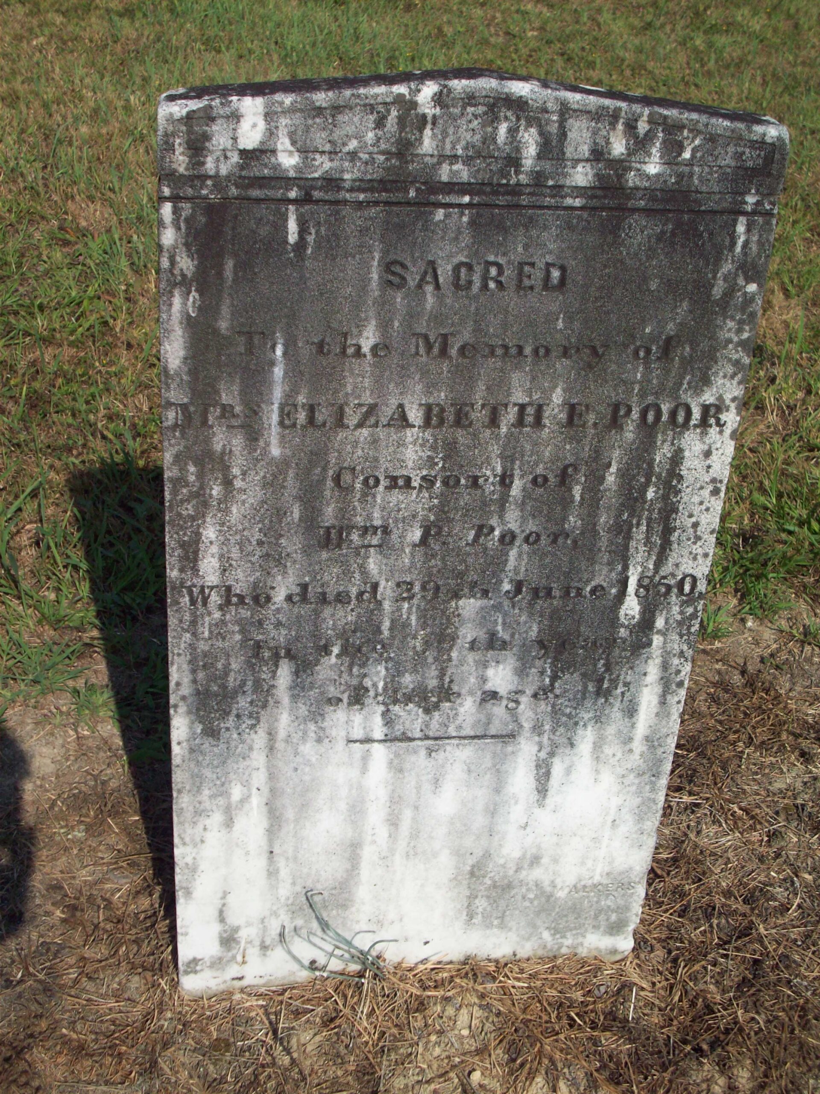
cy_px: 547
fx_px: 1453
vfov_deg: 41.2
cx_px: 410
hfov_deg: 31.5
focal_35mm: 46
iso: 80
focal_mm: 7.6
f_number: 6.3
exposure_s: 1/474
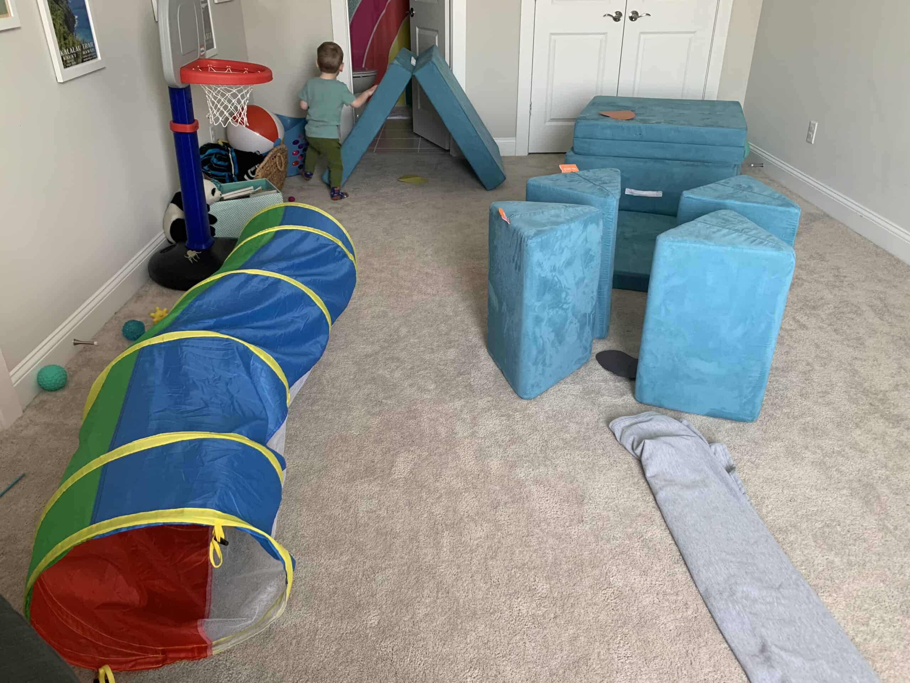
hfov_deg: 67.3
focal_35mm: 26
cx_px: 455
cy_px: 342
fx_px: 683
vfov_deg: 53.1
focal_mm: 4.25
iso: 200
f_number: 1.8
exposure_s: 1/60
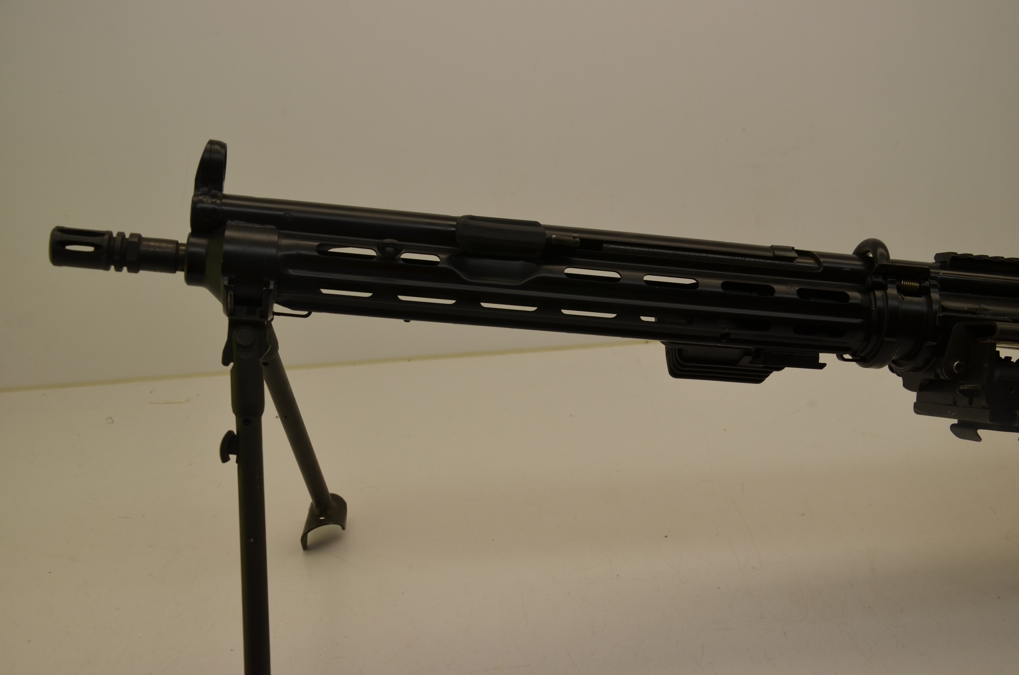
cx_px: 510
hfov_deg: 46.5
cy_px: 338
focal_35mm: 42
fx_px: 1186
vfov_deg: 31.8
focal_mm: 28
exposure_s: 1/250
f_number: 8
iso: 200
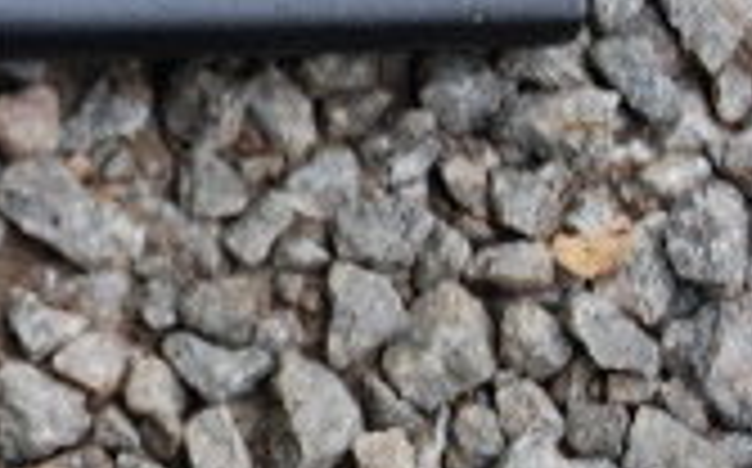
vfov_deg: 7.0
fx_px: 3829
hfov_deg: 10.7
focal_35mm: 187
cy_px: 349
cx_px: -464
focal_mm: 34
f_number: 4.2
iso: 200
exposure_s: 1/60
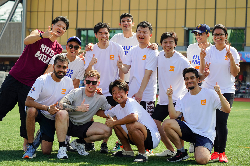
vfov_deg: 13.7
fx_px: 694
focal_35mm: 100
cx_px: 125
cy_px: 83
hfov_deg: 20.4
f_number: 4.5
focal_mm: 100
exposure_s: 1/1000
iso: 250
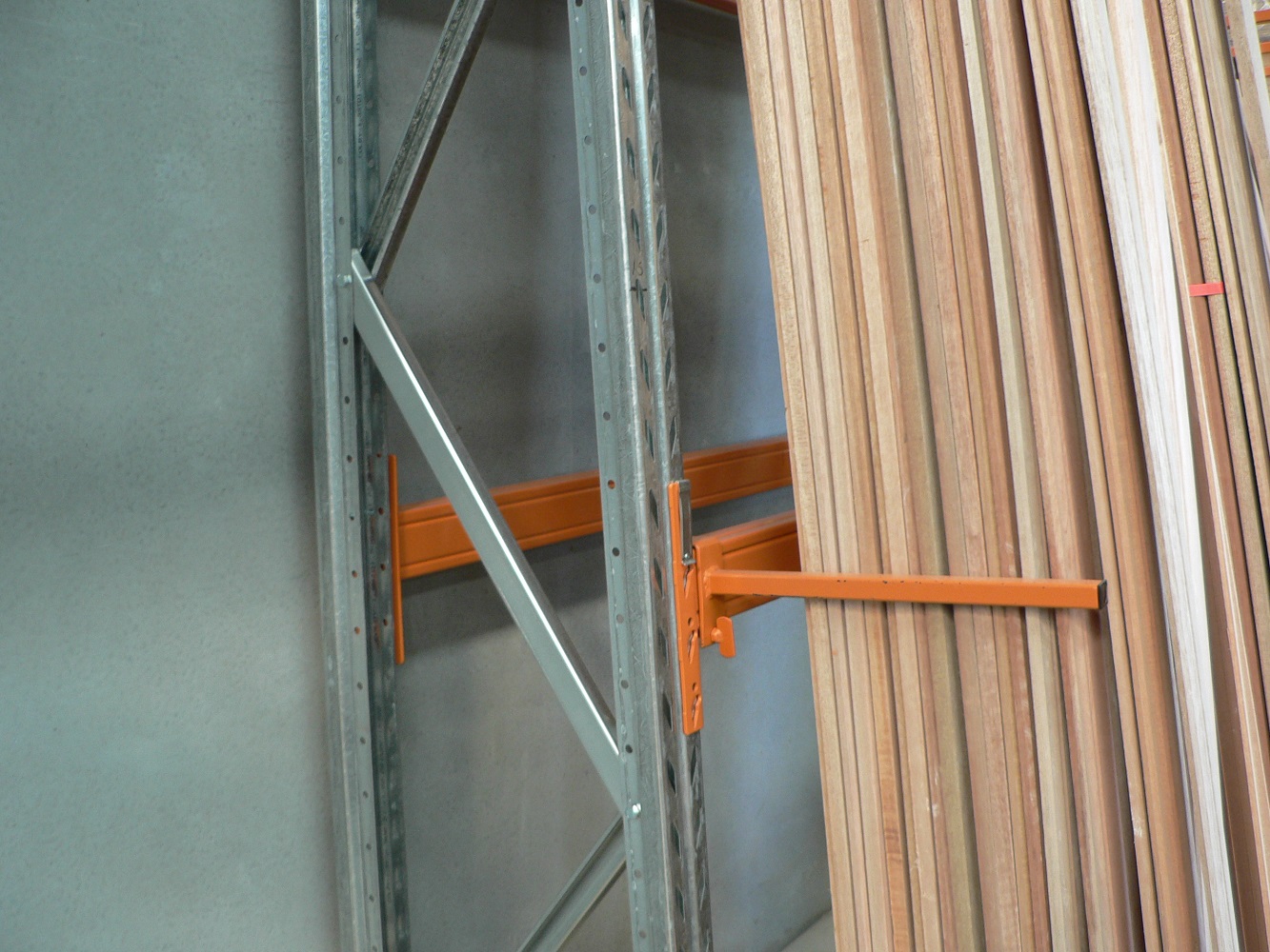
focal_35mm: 36
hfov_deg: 51.4
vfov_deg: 39.7
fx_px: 1321
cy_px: 476
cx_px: 635
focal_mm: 6
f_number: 2.8
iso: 150
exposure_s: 1/30
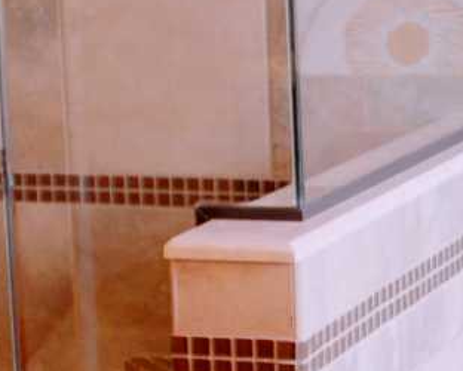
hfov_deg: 11.8
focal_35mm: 157
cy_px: 145
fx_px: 2154
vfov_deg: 9.8
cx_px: 666
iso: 250
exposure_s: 1/40
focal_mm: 17
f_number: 4
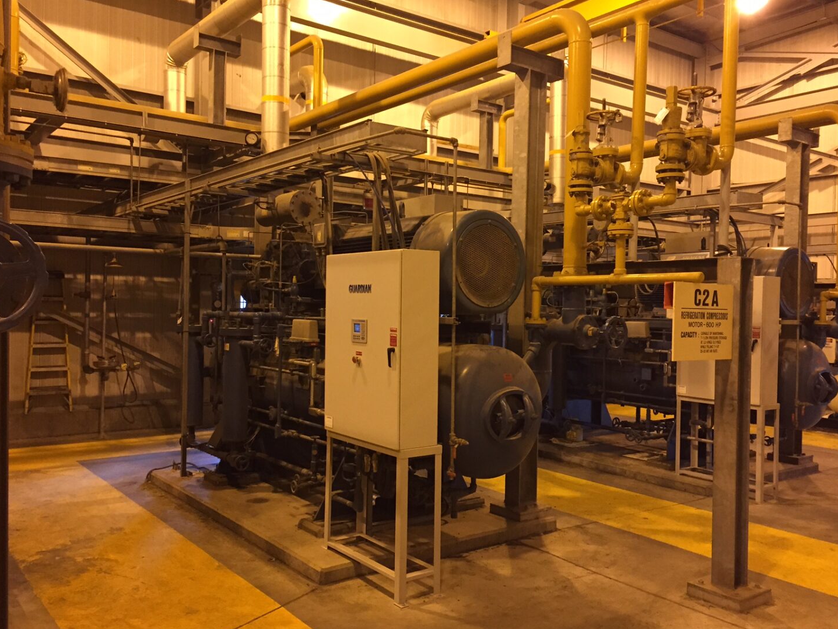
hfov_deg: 58.3
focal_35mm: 31
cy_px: 317
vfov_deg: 45.4
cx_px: 432
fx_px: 751
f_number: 2.2
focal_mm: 4.15
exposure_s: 1/30
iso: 200
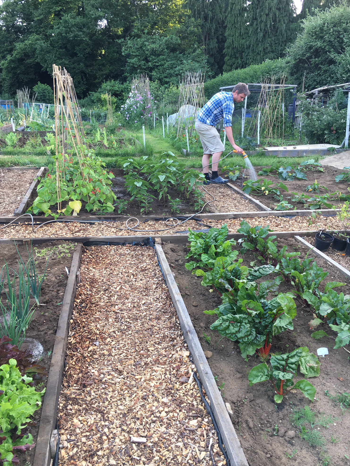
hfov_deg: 46.8
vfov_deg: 60.0
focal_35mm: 30
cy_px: 234
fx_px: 404
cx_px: 170
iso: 32
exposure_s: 1/50
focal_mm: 4.15
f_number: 2.2
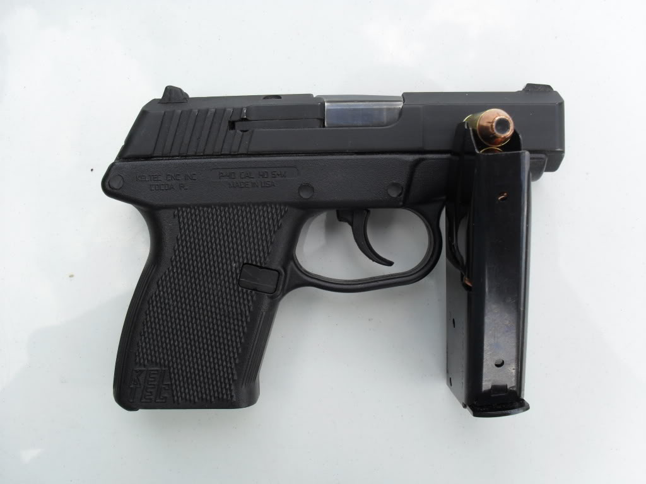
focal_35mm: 35
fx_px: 653
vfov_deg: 40.7
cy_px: 242
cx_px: 323
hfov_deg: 52.6
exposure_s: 1/350
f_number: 3.2
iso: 100
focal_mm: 6.3
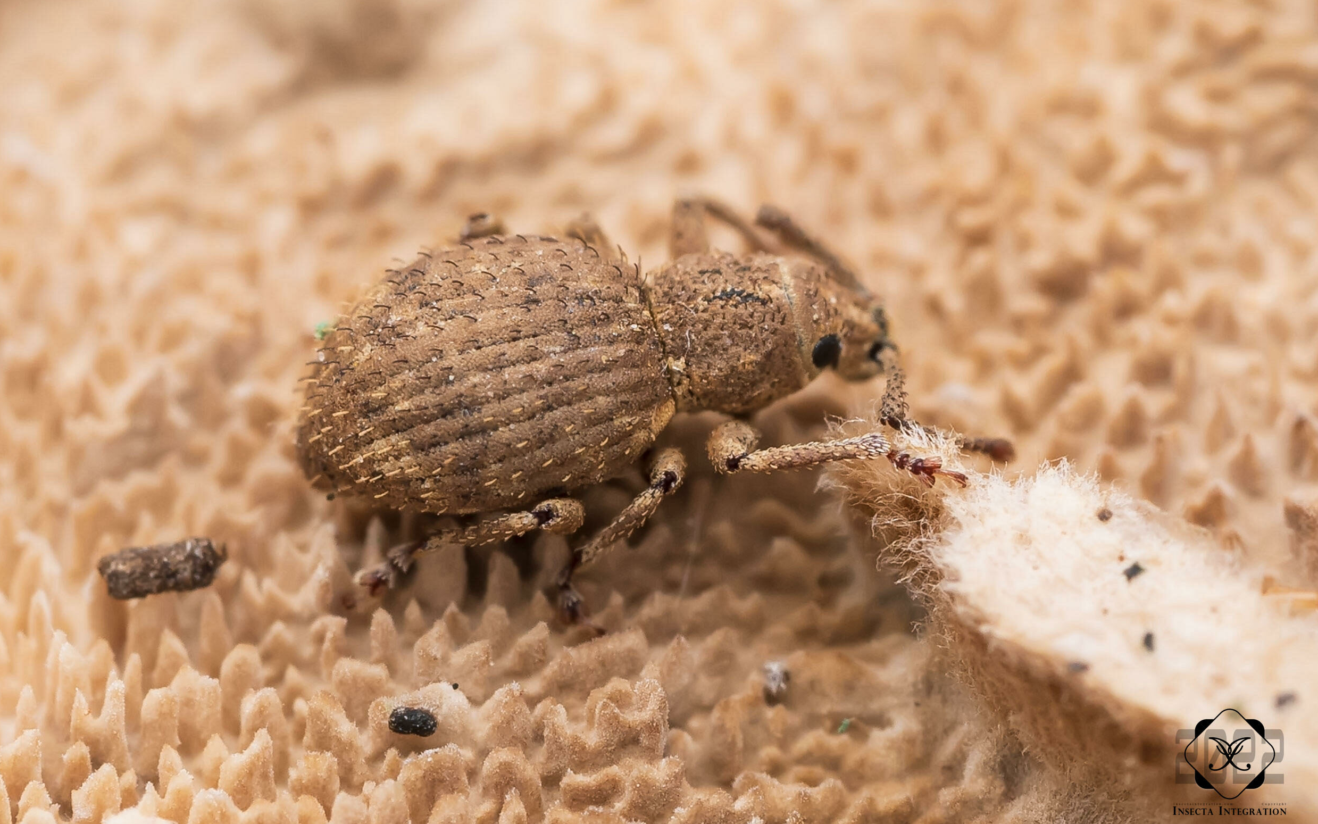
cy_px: 399
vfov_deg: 12.1
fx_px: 3880
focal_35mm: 108
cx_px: 655
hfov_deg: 19.3
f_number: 14
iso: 200
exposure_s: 1/200
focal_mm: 105
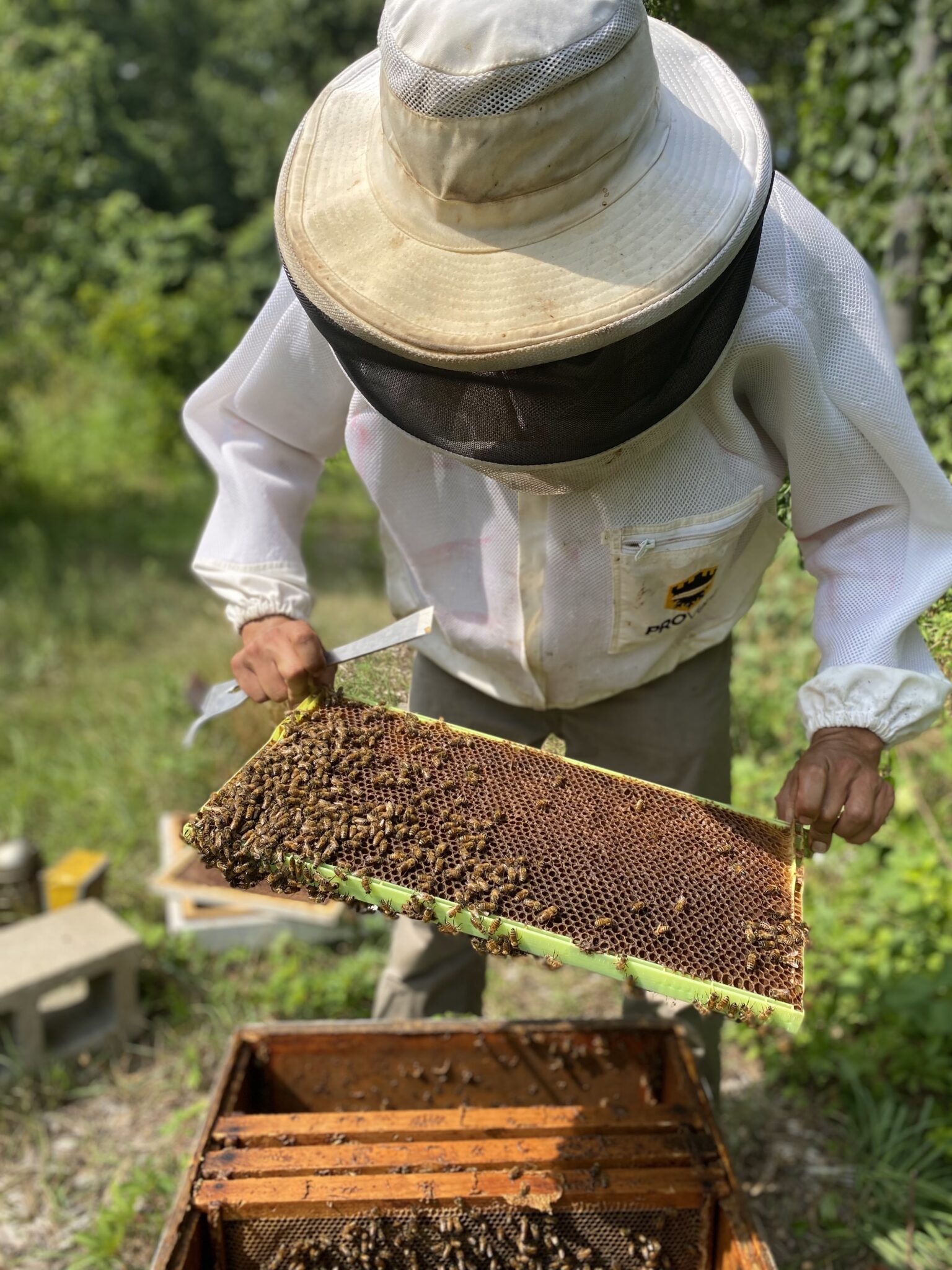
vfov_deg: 67.3
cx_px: 476
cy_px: 635
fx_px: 953
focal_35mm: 26
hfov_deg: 53.1
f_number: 1.8
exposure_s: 1/1300
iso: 32
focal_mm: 4.25
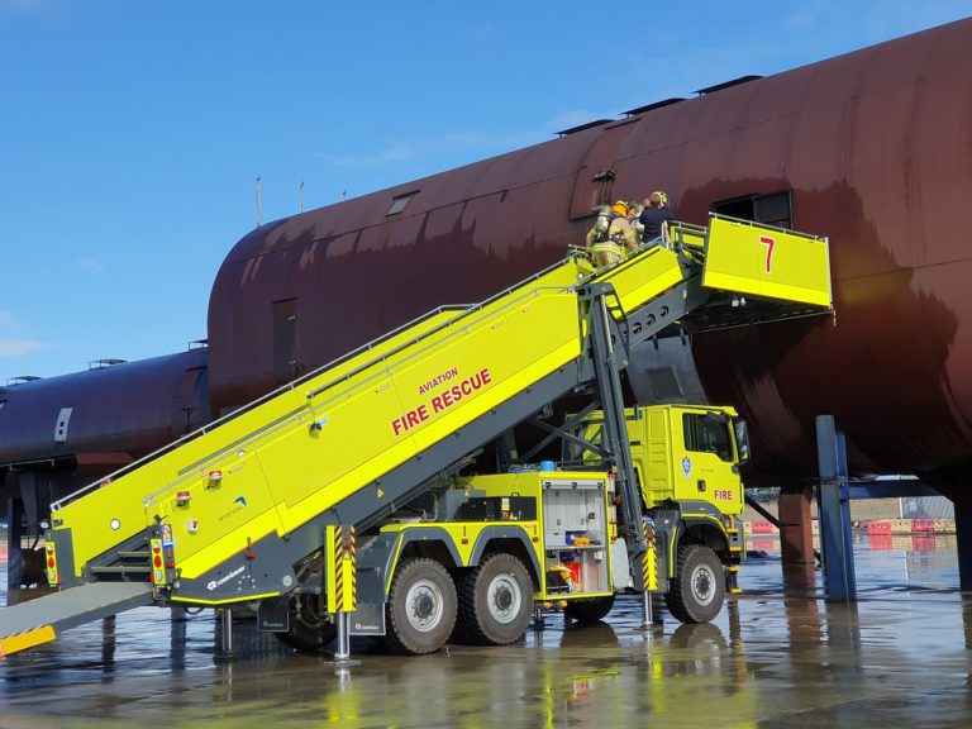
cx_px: 486
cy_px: 364
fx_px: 1460
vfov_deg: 28.0
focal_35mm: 52
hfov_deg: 36.8
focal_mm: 6
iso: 50
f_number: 2.4
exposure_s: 1/920
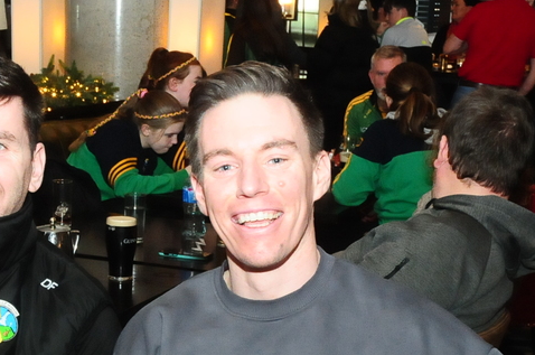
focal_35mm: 82
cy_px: 329
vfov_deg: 16.4
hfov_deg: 24.7
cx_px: 196
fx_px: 1216
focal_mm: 29
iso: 3200
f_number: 10
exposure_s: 1/60
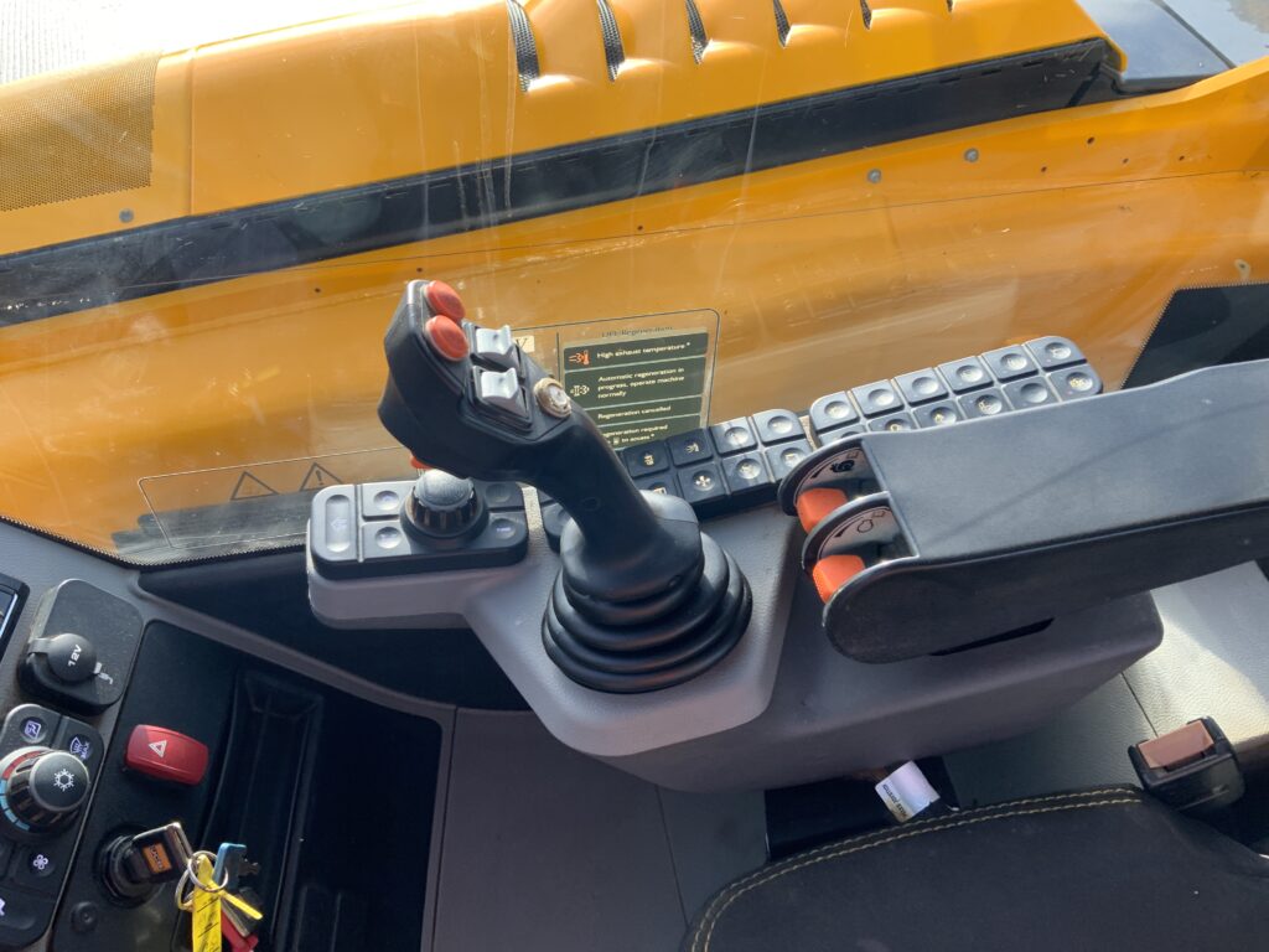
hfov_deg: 61.7
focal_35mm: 29
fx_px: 1063
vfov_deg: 48.2
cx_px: 634
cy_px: 476
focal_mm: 3
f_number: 1.8
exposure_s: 1/122
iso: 20
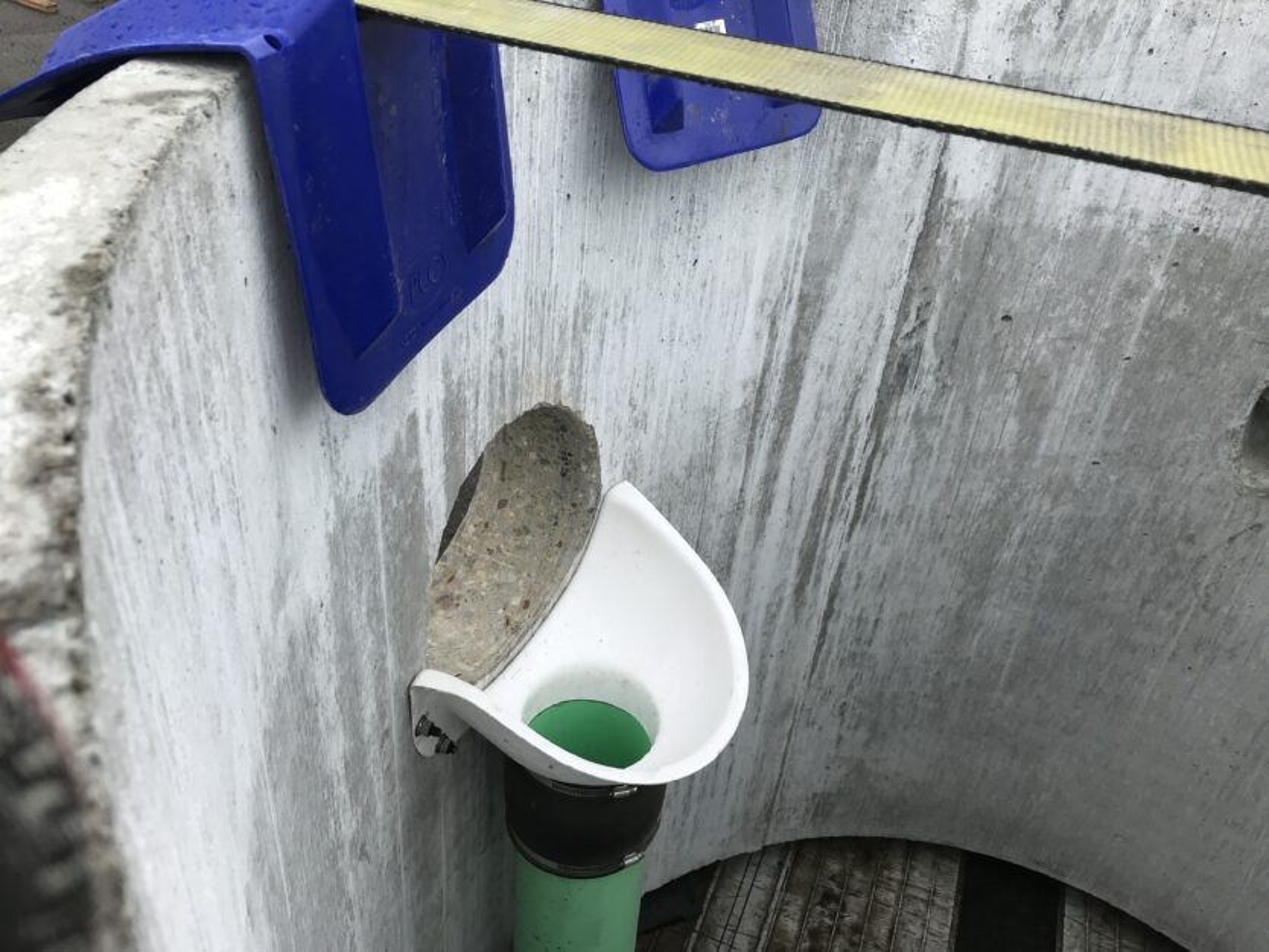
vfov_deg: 49.8
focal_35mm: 28
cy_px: 476
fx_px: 1027
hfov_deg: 63.4
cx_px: 634
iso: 20
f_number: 1.8
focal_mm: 3.99
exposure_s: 1/921
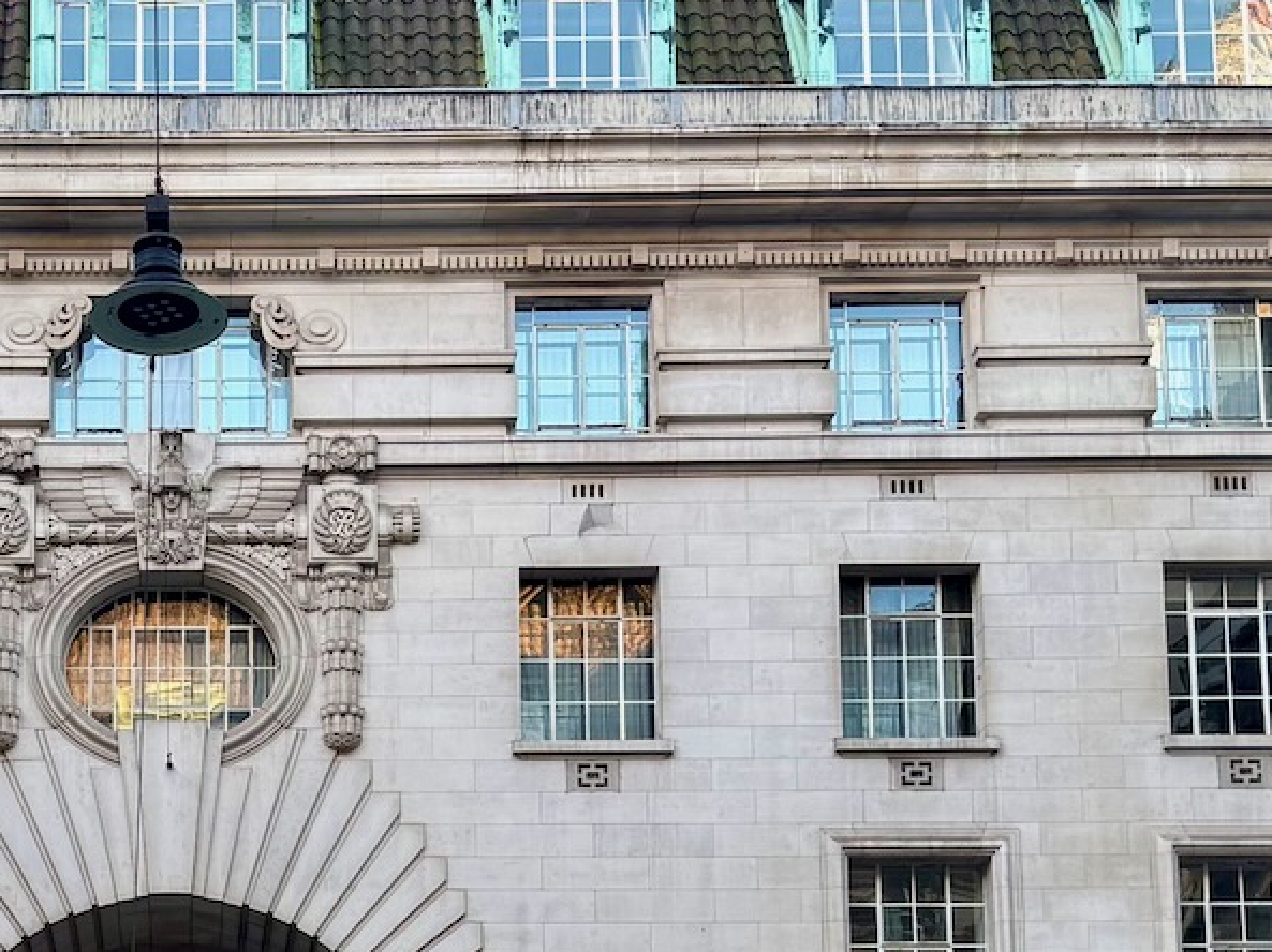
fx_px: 2975
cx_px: 144
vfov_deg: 17.5
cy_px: 1076
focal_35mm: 81
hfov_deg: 23.5
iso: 64
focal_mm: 6.76
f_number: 1.78
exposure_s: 1/121
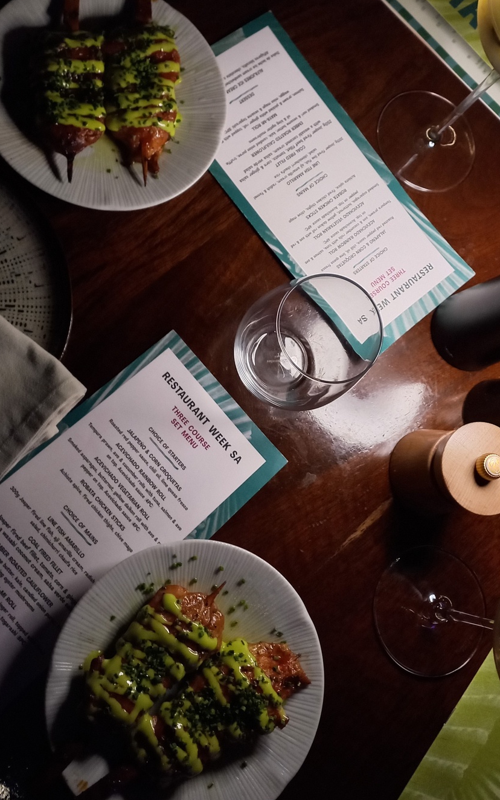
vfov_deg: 59.6
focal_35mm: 32
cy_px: 377
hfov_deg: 39.4
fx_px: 698
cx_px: 249
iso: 400
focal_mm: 4.65
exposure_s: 1/25
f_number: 1.8
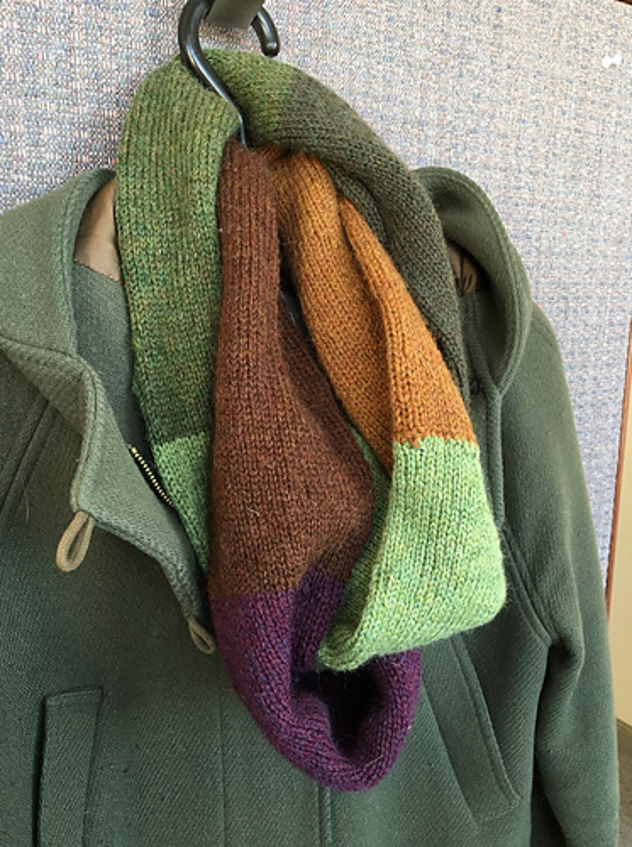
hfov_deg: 48.1
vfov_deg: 61.8
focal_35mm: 29
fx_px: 708
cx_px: 316
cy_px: 424
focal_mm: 4.15
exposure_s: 1/30
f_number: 2.2
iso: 100
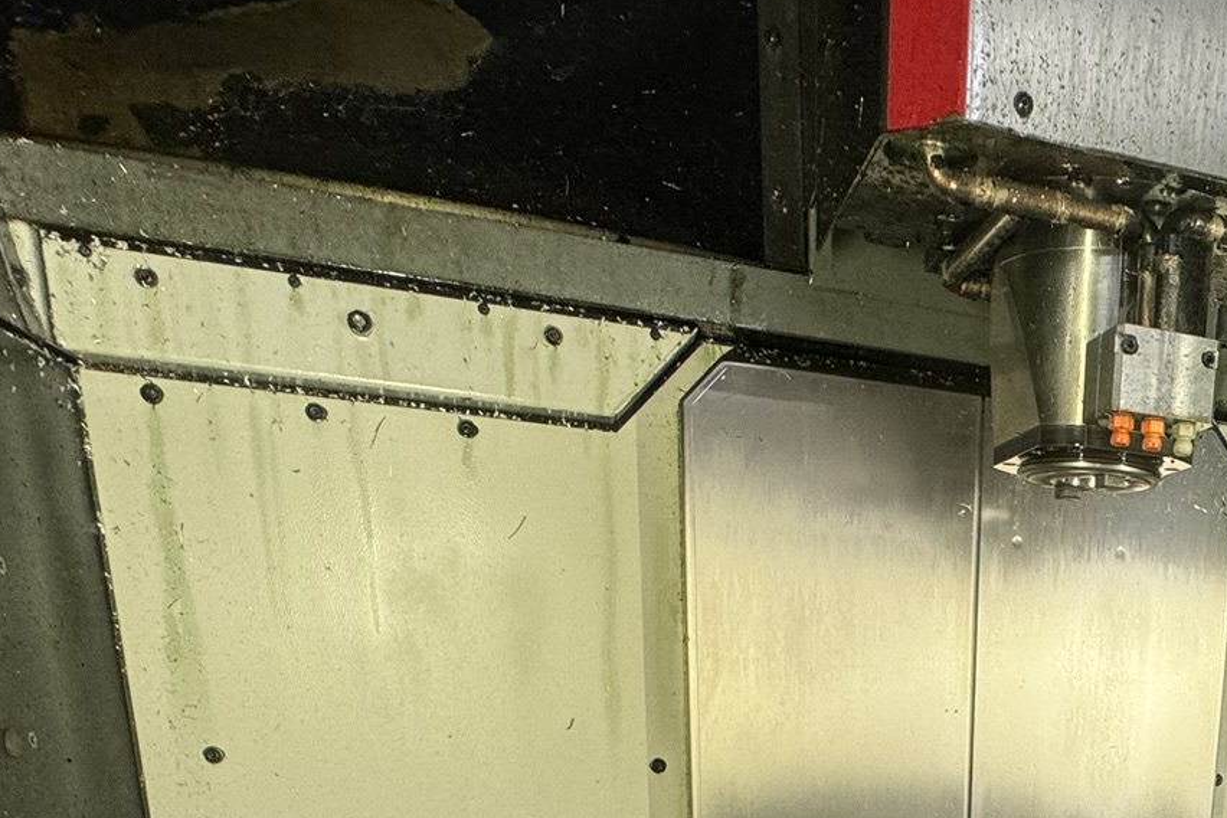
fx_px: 1193
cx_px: 1060
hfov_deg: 49.6
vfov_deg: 31.4
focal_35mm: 35
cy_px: 994
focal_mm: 2.22
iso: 200
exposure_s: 1/100
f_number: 2.2
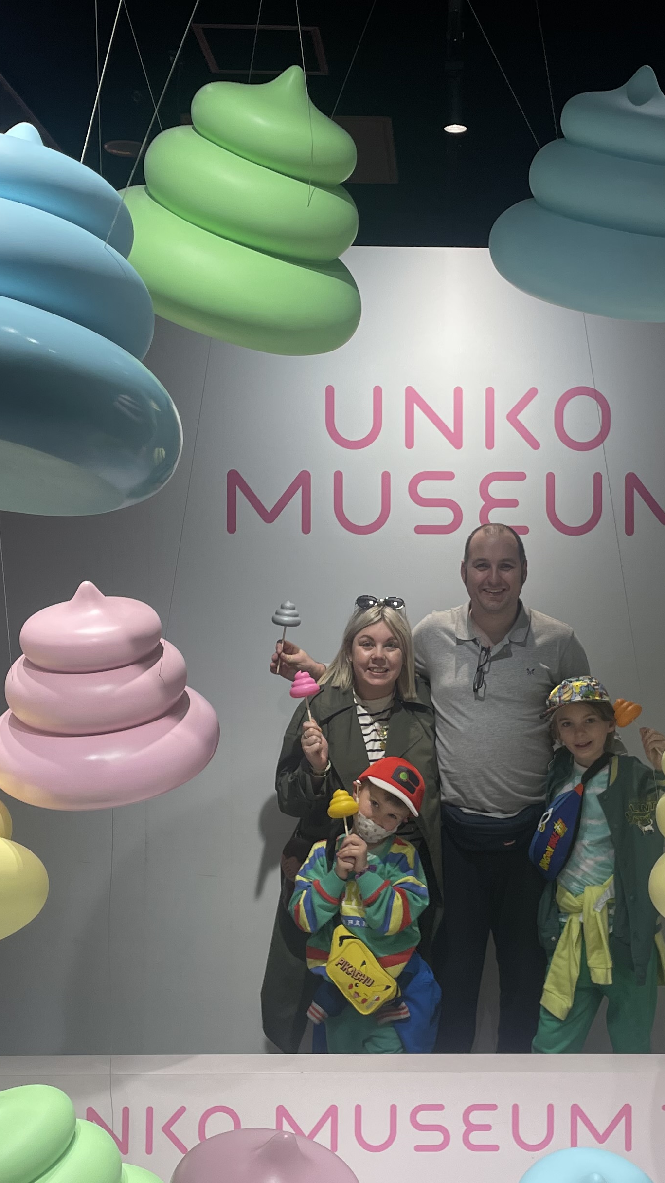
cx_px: 476
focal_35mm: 47
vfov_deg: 43.7
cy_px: 633
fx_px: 1473
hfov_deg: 25.2
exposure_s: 1/176
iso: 64
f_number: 1.6
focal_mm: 4.2
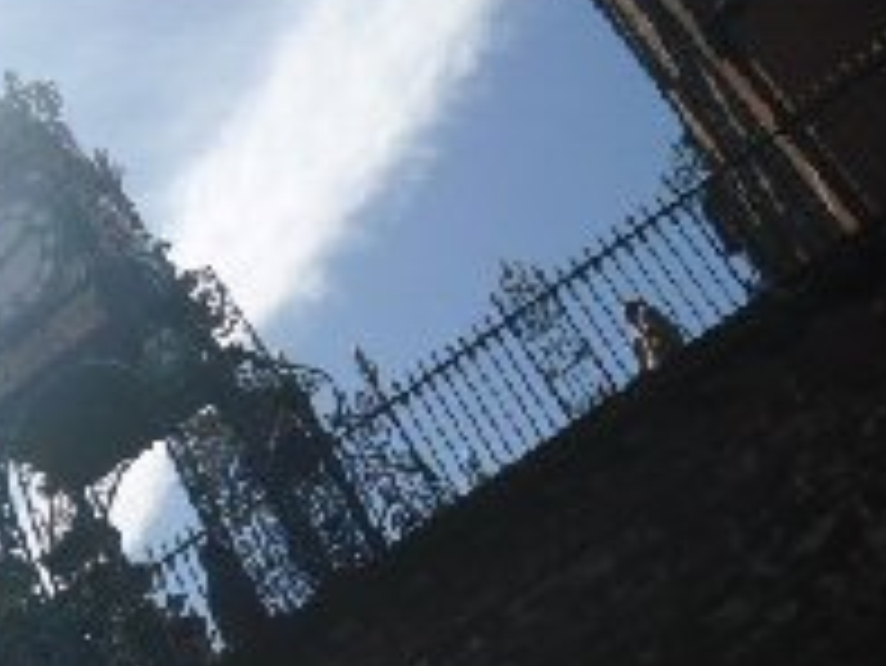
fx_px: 1870
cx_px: 256
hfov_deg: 26.4
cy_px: 464
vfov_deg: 20.1
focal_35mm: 73
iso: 80
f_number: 7.8
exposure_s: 1/320
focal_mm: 6.3
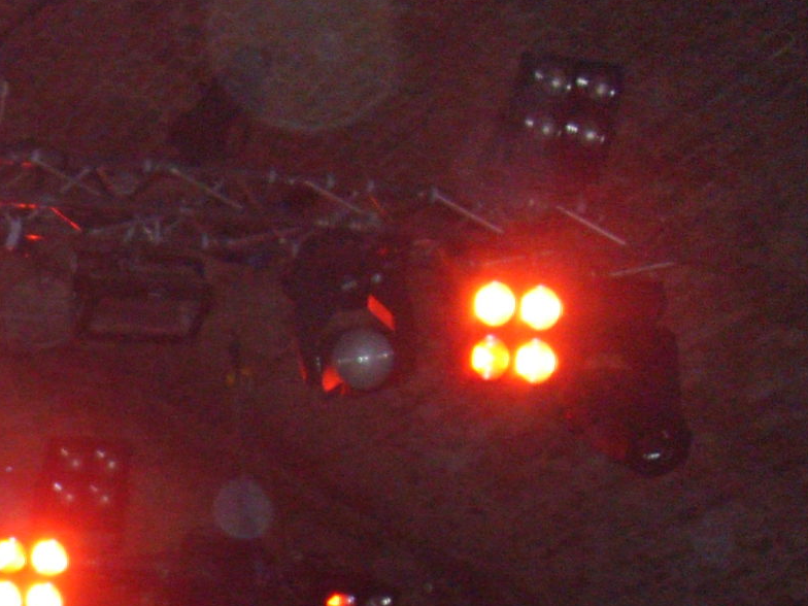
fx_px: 2591
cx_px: -216
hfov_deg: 16.8
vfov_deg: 12.7
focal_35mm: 111
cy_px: 884
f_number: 2.8
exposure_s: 1/45
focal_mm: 6.3
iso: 400
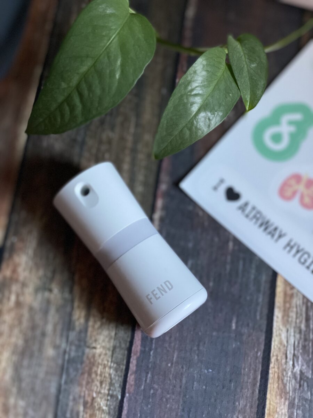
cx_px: 156
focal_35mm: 52
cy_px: 209
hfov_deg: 28.0
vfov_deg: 36.8
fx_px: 627
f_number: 2
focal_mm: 6
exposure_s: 1/24
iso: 320
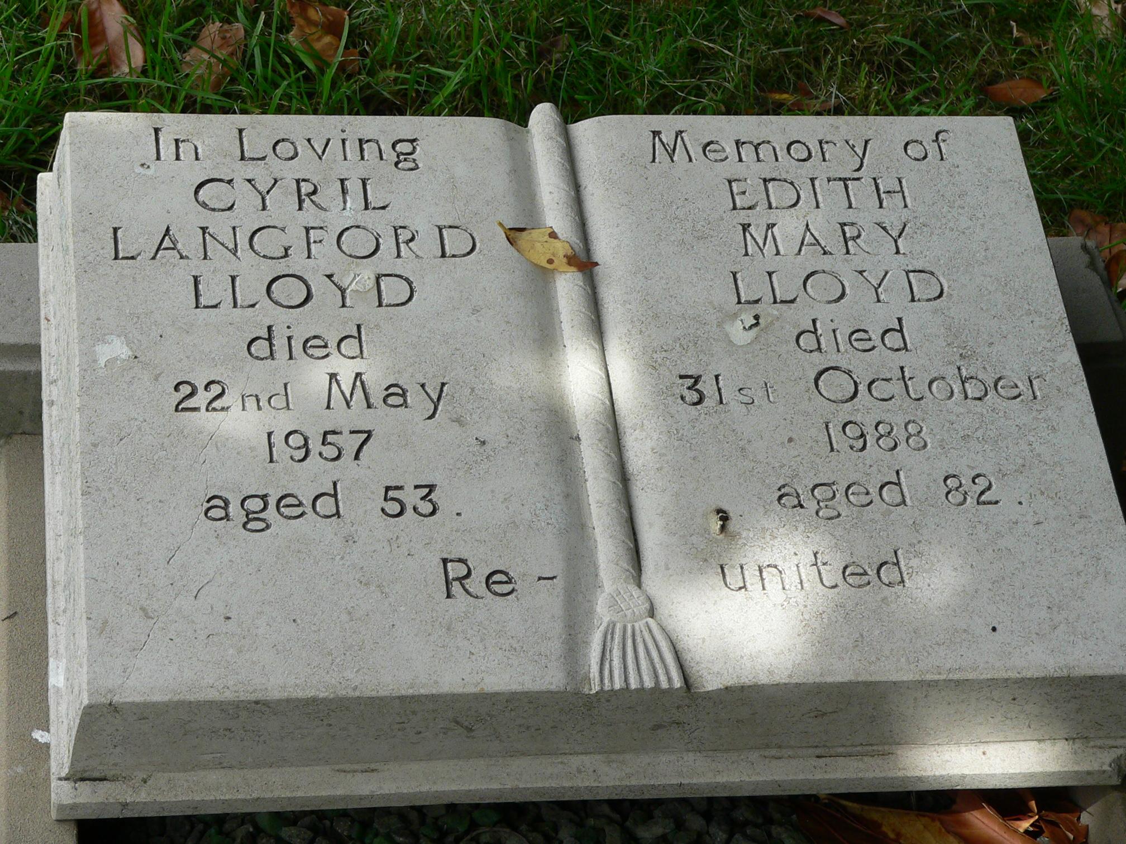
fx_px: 3448
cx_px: 563
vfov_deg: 14.0
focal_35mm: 106
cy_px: 422
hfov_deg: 18.5
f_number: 4
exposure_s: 1/320
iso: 100
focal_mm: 13.9
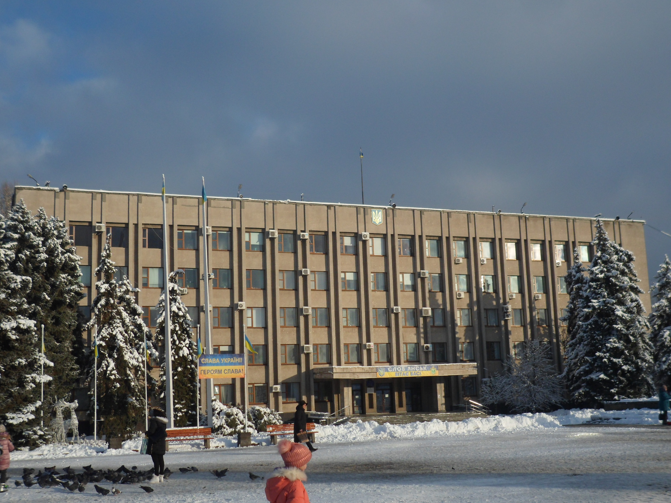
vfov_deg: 33.6
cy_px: 249
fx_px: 834
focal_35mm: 43
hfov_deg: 43.9
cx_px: 339
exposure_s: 1/1000
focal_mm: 7.8
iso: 80
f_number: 4.2
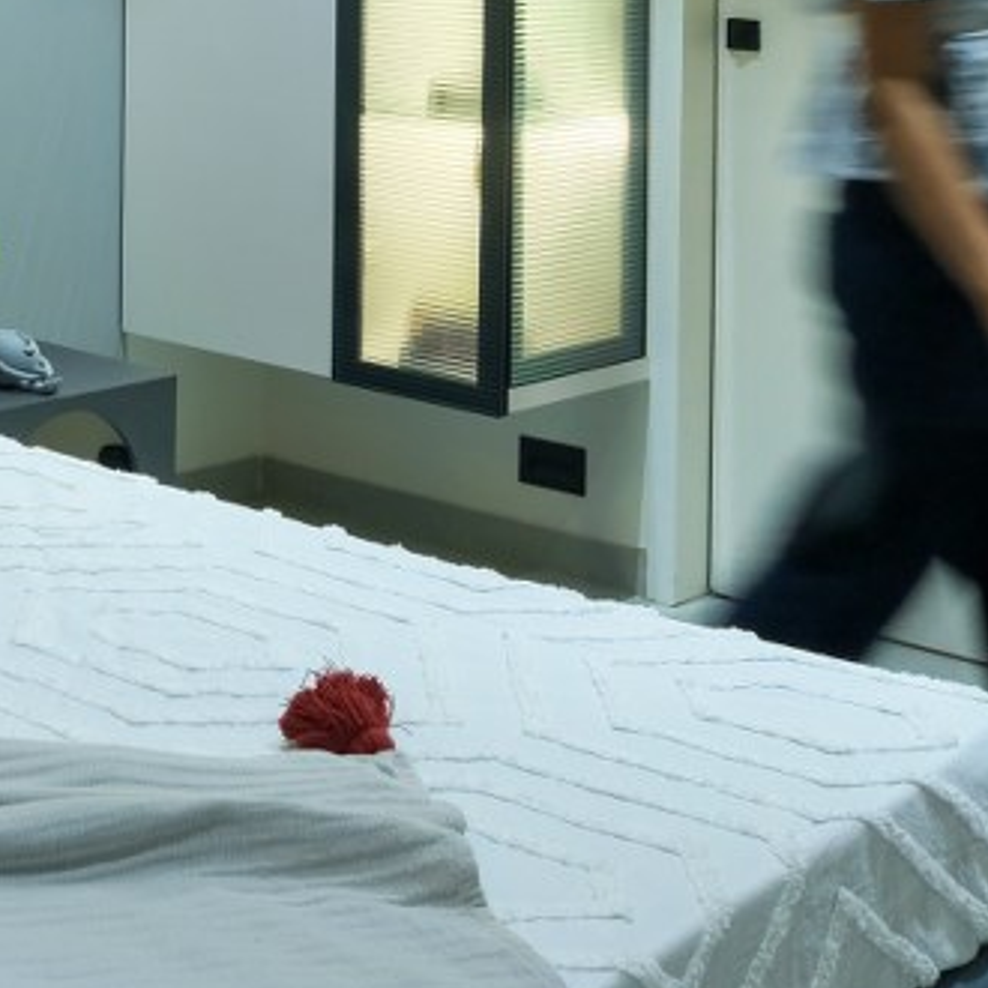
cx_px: -440
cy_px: -139
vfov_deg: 24.1
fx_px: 2131
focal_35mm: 66
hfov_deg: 22.2
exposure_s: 1/3
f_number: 6.4
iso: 200
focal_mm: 13
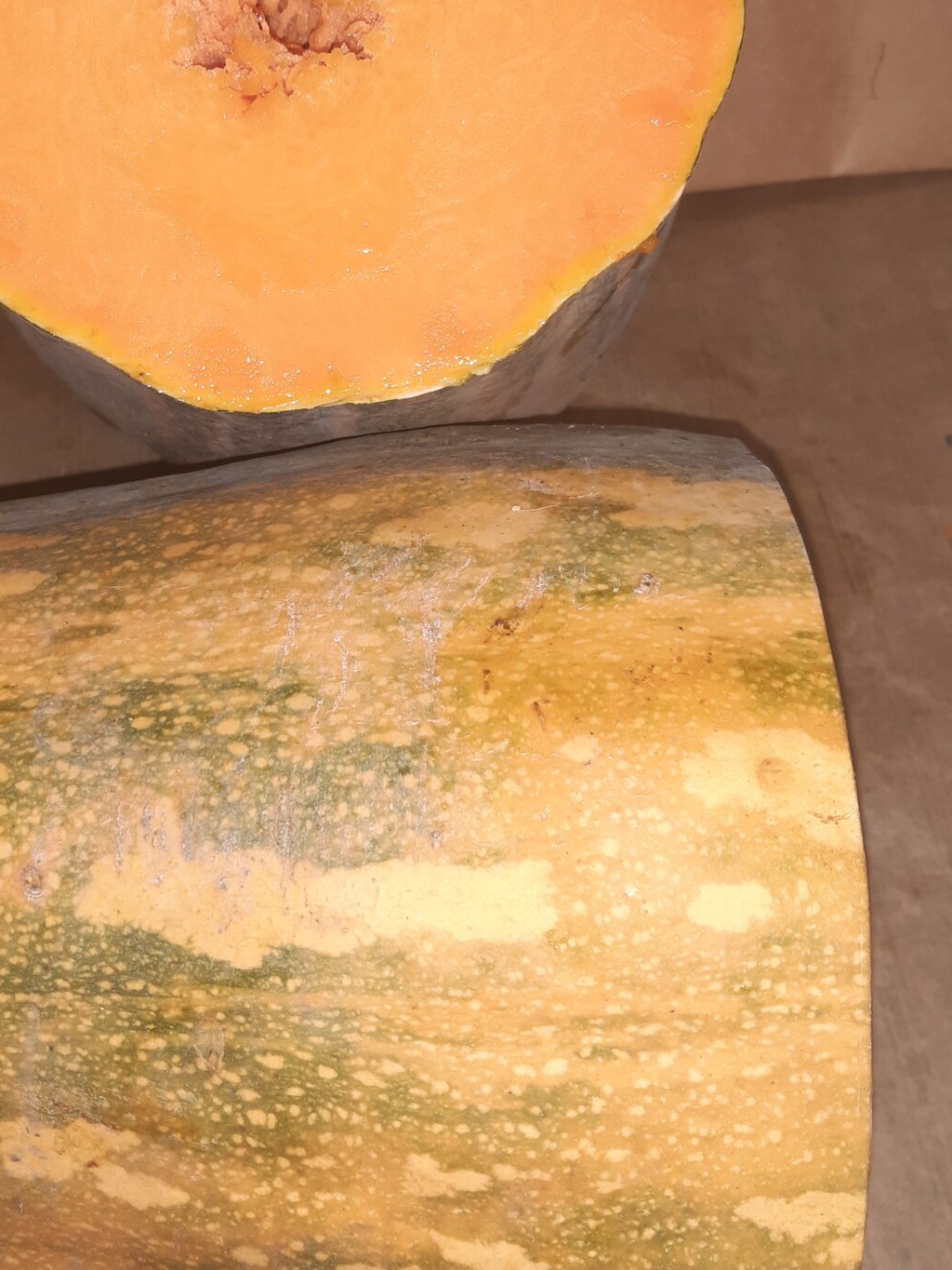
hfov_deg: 36.6
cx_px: 353
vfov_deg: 47.6
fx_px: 1430
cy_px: 509
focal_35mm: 39
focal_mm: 3.92
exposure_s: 1/33
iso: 200
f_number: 1.7
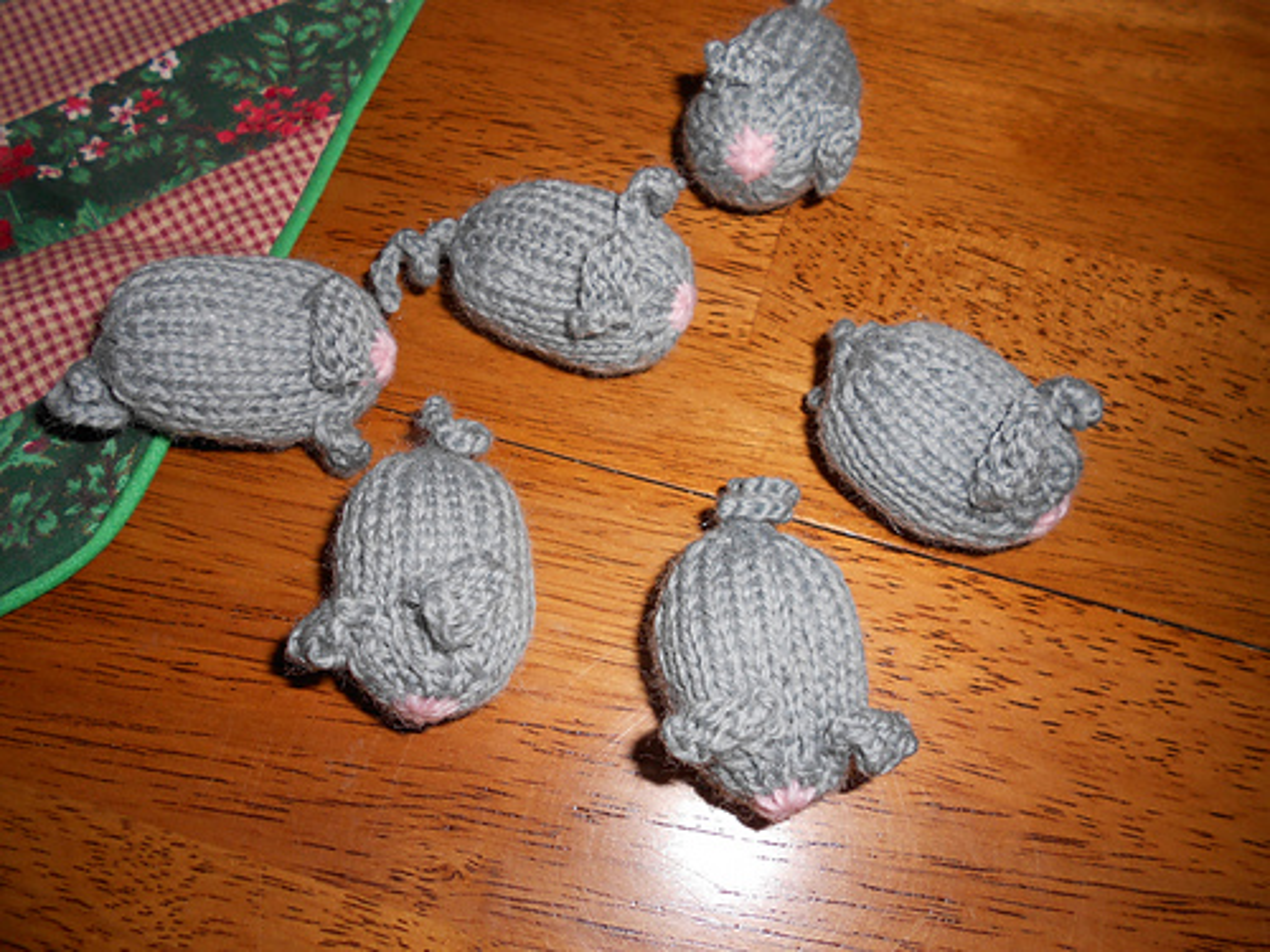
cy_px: 476
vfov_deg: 53.1
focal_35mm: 26
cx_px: 635
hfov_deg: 67.3
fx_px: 954
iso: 80
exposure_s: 1/25
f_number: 8
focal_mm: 4.6
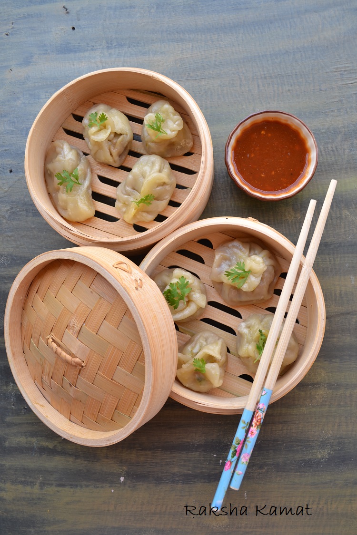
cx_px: 178
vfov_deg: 57.2
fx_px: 491
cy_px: 268
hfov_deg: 40.0
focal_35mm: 33
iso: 100
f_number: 5.6
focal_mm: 22
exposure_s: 1/25
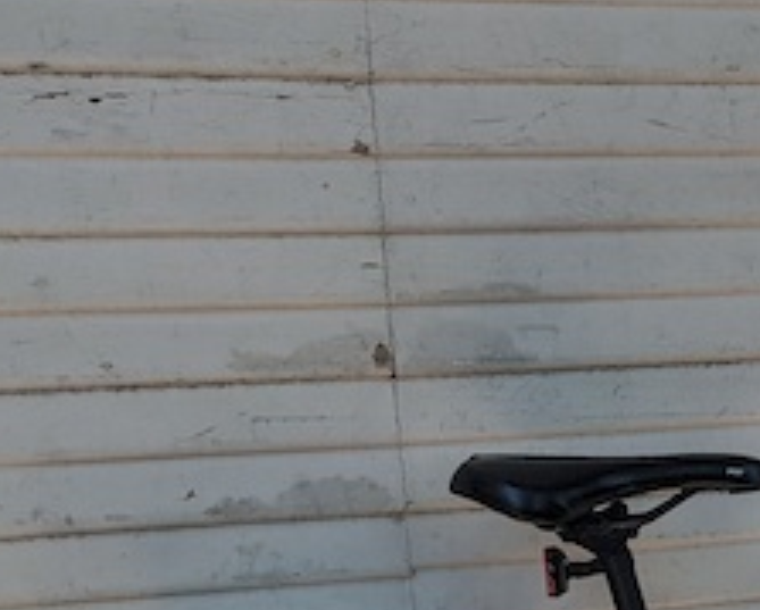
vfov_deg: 17.3
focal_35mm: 84
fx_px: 1892
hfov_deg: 21.2
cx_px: 910
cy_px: 763
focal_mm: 6.81
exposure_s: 1/928
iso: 43
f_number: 1.85
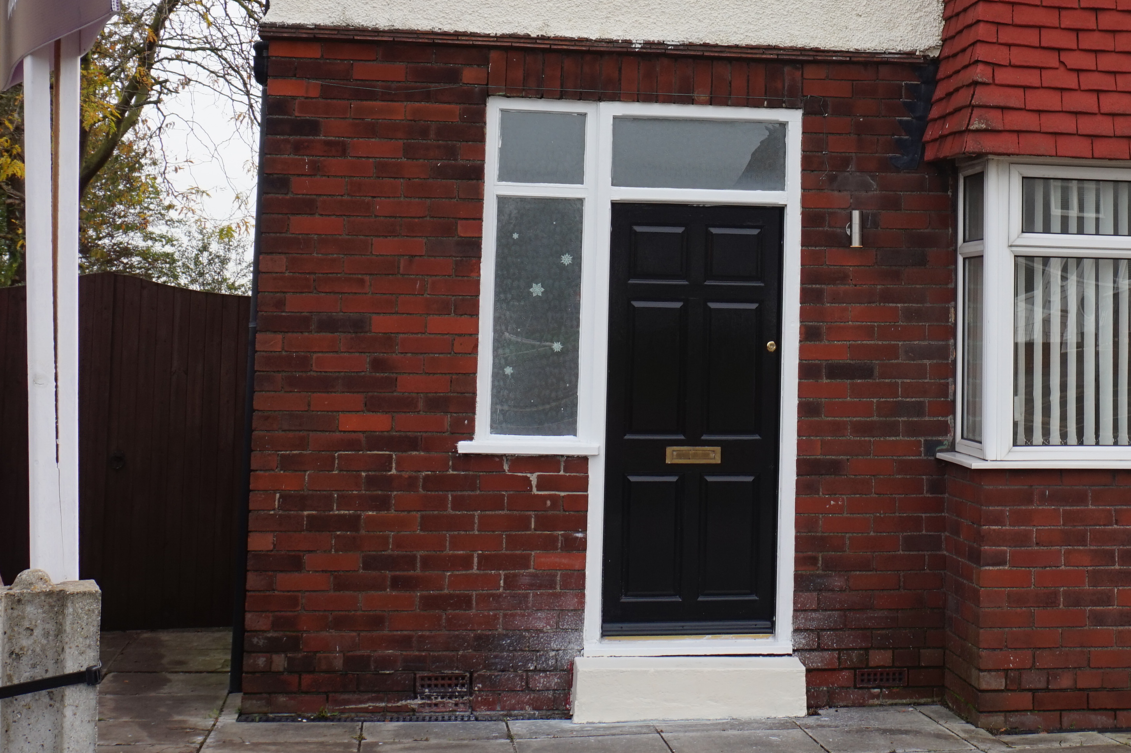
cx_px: 860
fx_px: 1947
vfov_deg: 21.5
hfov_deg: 31.8
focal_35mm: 62
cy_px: 106
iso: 100
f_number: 8
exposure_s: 1/80
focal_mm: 22
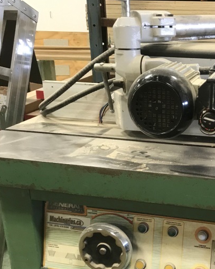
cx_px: 190
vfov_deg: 33.5
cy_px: 198
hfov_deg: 26.7
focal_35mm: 55
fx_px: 438
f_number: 1.8
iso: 40
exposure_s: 1/20
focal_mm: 3.99
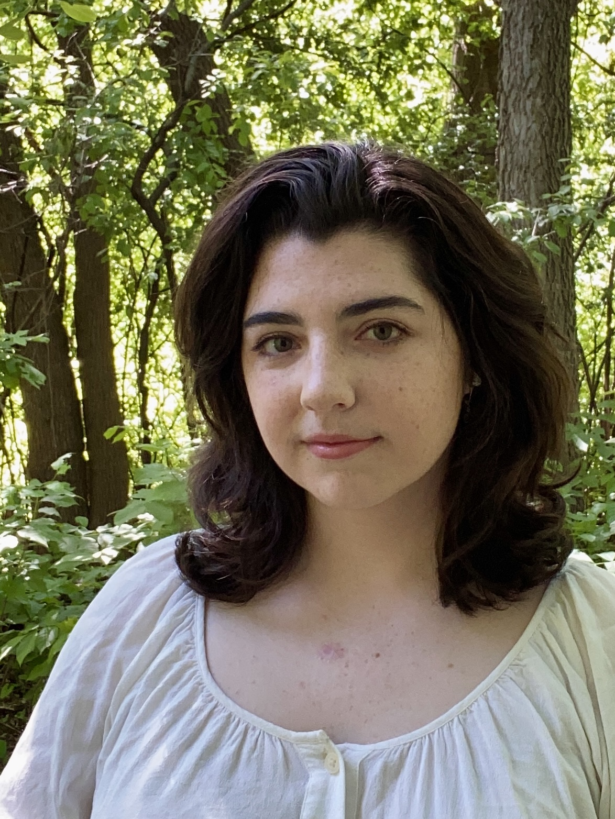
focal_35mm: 30
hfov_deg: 46.8
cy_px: 410
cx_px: 308
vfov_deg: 59.9
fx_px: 710
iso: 100
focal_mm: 2.71
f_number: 2.2
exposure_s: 1/67
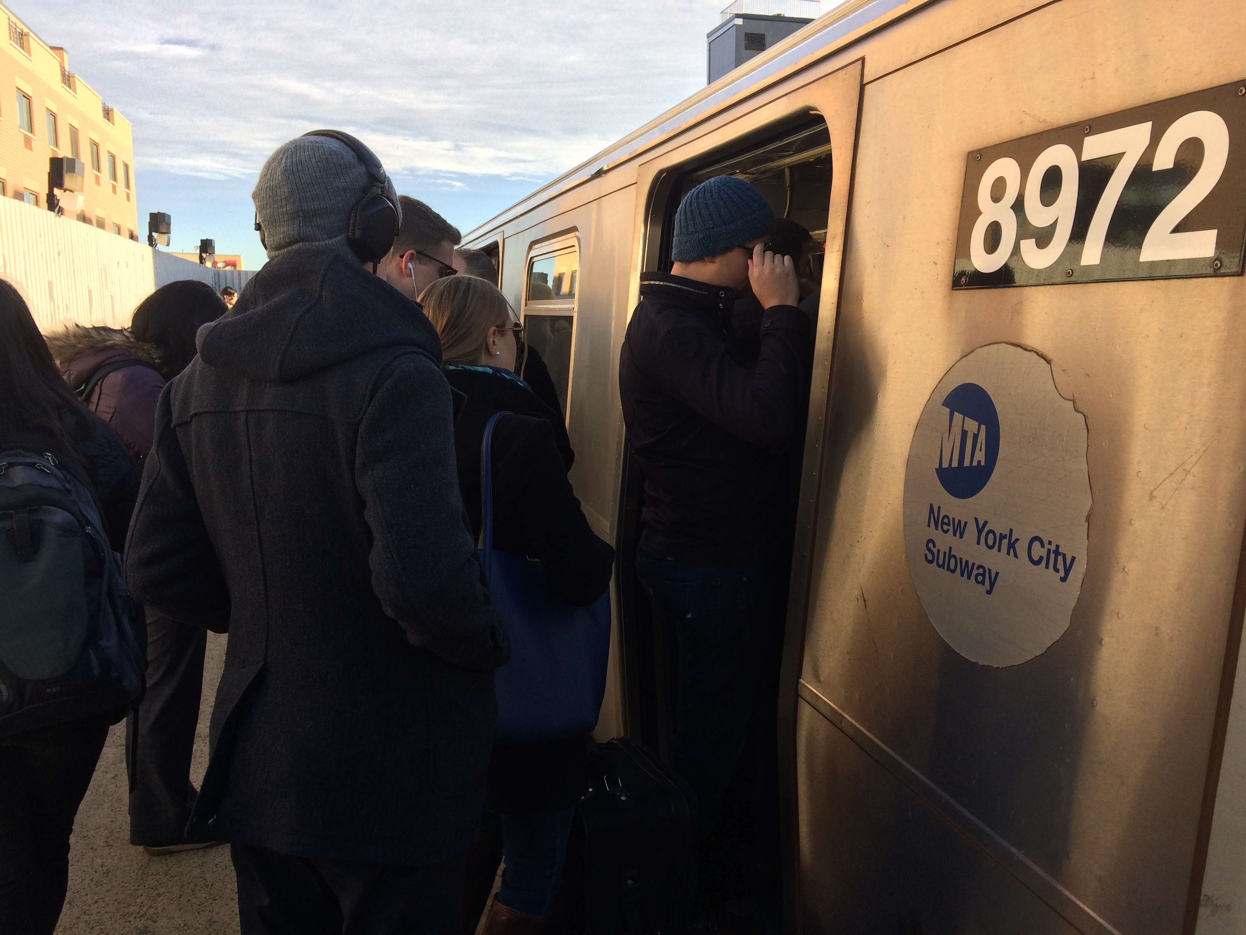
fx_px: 1044
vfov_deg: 48.2
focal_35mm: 29
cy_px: 468
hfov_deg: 61.7
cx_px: 623
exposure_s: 1/684
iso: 32
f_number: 2.2
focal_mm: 4.15
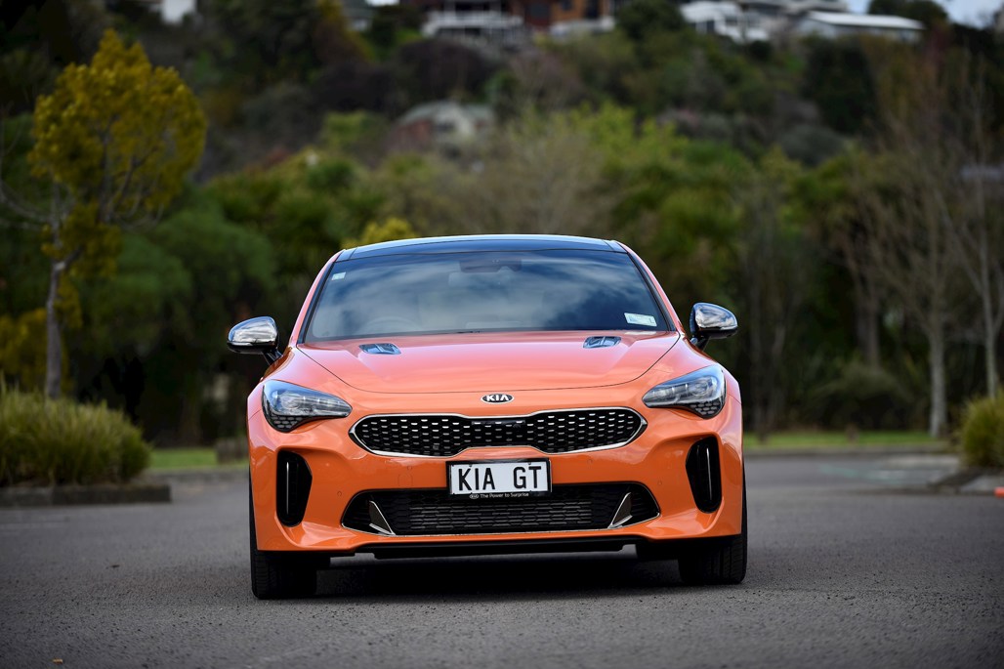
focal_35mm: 140
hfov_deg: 14.7
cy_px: 334
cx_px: 502
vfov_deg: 9.8
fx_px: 3904
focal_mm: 140
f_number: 2.8
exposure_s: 1/800
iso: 90
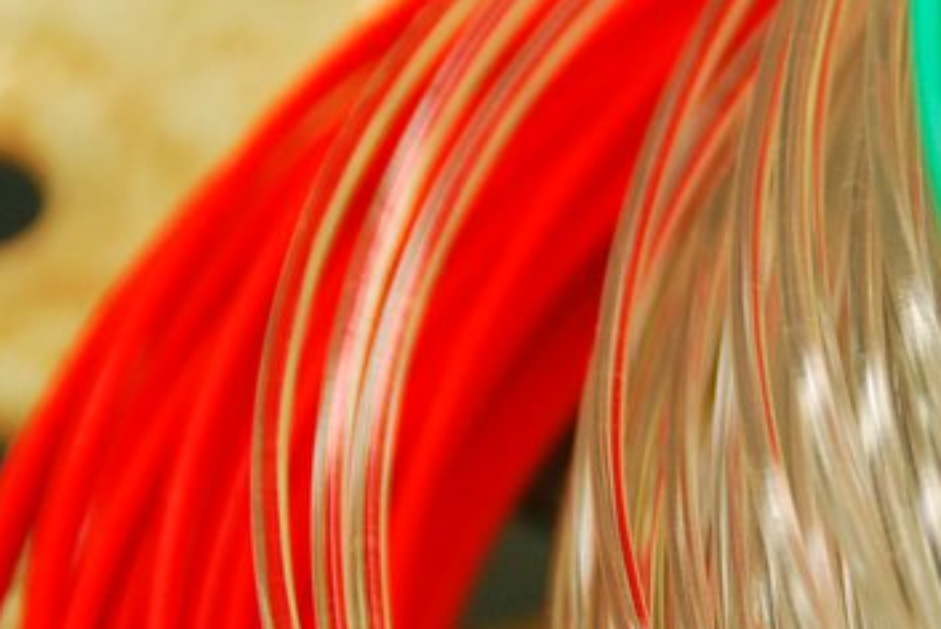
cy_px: 466
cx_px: 840
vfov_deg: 2.3
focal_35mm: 591
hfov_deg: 3.5
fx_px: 15472
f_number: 6
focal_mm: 135
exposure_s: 1/80
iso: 800
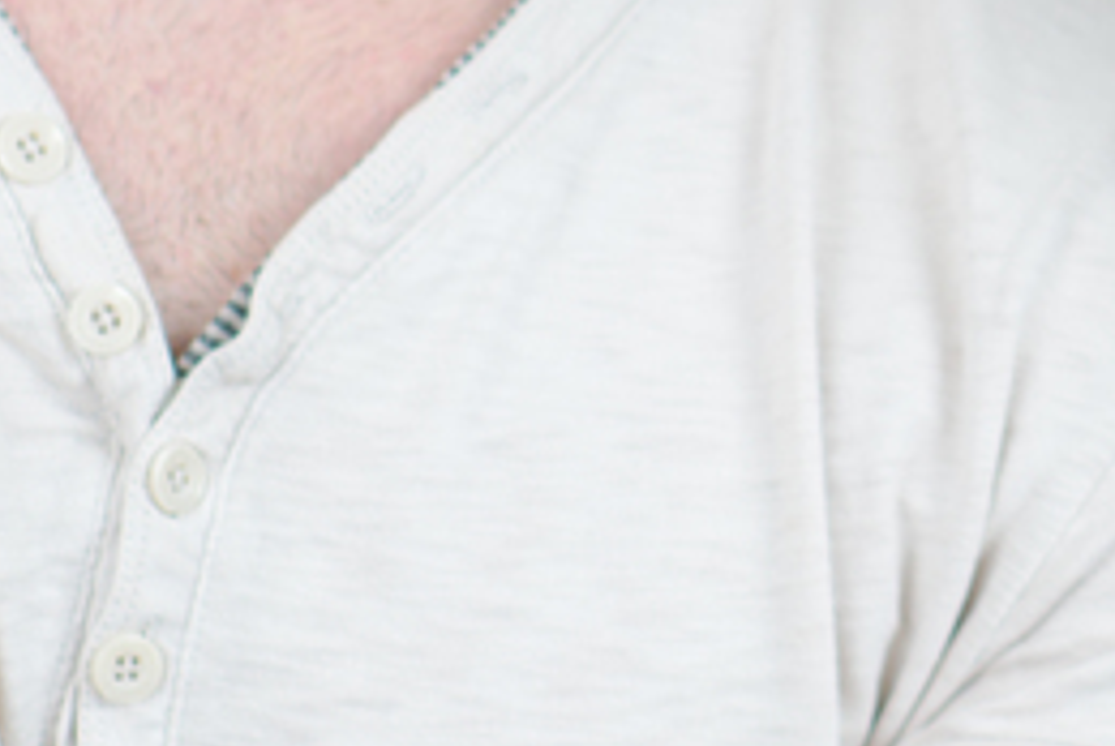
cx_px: 2196
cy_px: -311
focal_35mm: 410
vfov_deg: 3.4
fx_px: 12713
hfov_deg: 4.9
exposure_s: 1/125
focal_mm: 85
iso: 64
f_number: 3.2
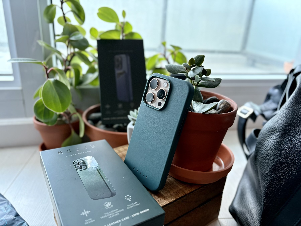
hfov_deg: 67.3
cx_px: 150
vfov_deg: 53.1
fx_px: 226
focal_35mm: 26
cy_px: 113
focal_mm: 5.96
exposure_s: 1/60
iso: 320
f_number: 1.6
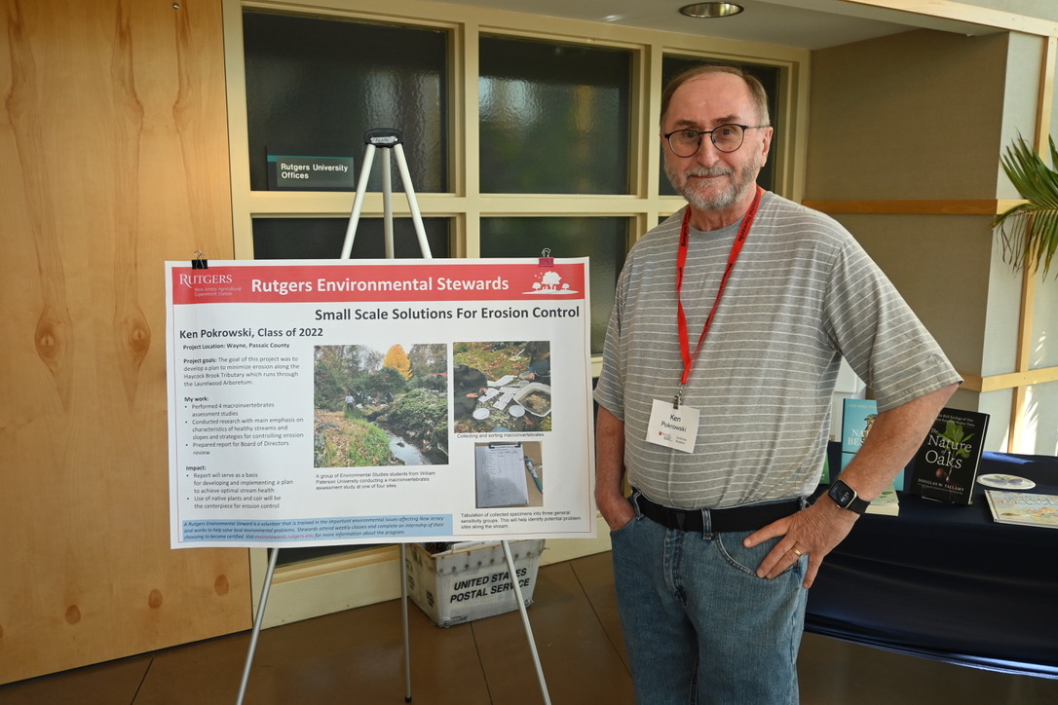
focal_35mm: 31
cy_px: 352
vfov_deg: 42.6
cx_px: 529
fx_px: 904
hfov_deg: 60.7
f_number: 3.8
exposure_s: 1/160
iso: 400
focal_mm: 20.5
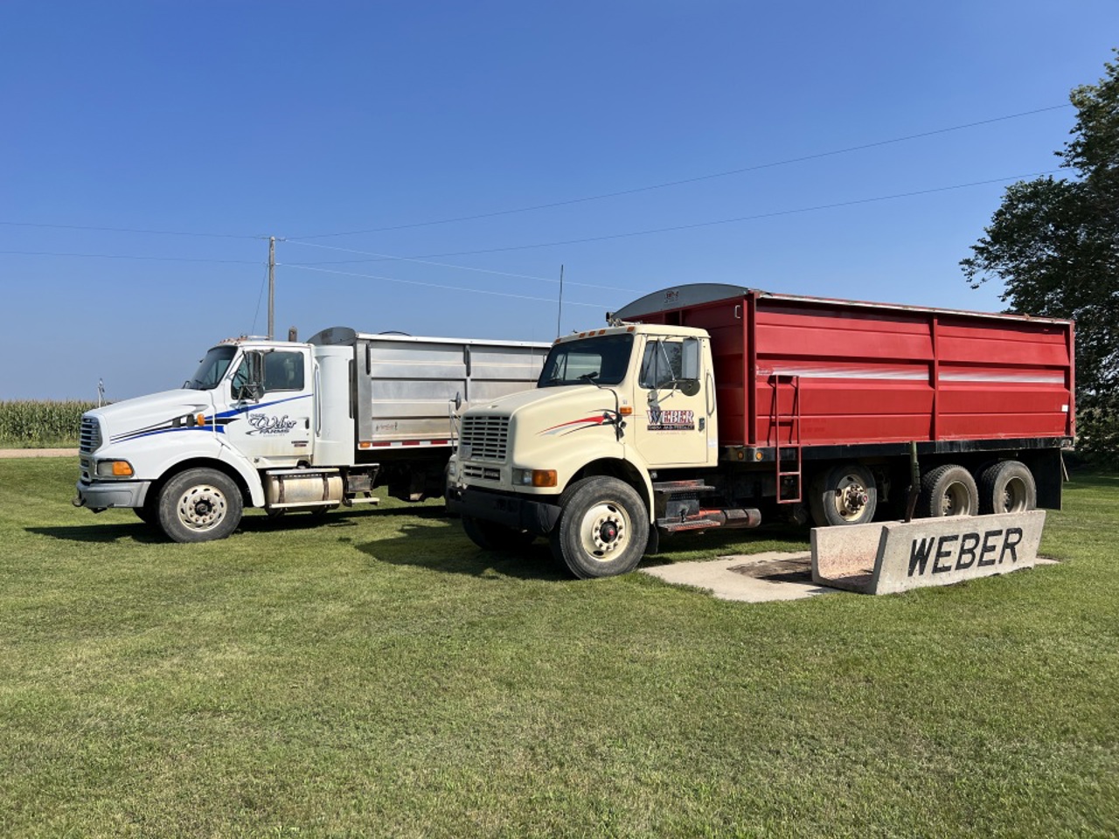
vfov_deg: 53.1
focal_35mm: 26
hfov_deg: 67.3
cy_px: 420
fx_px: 840
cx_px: 560
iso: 50
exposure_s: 1/5319
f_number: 1.5
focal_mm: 5.7
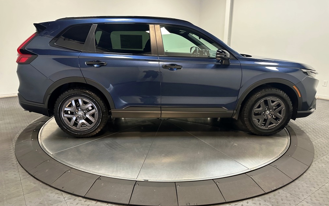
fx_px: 233
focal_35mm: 26
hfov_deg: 70.4
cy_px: 114
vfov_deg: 47.5
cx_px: 162
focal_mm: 6.86
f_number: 1.78
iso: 500
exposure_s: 1/60
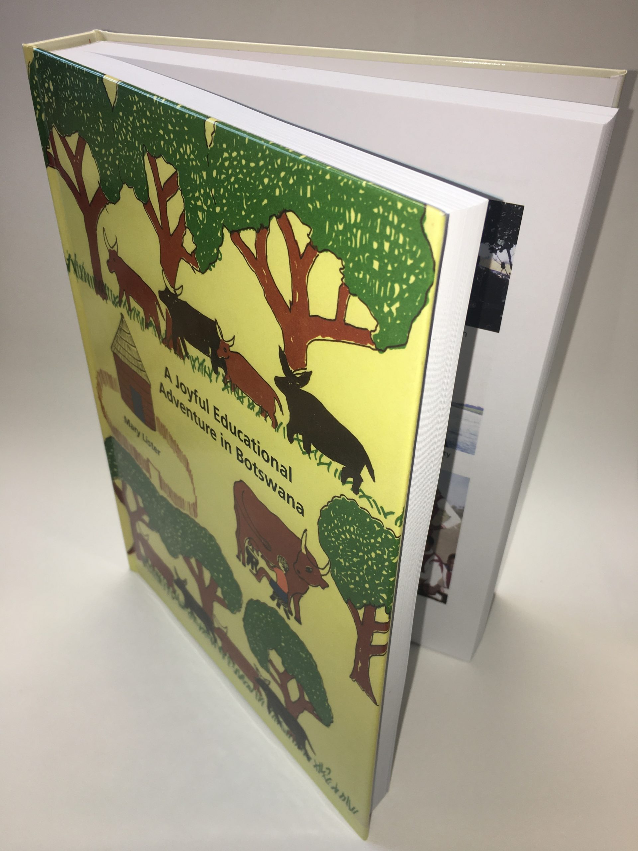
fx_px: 713
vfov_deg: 61.7
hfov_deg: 48.2
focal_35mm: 29
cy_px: 426
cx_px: 319
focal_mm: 4.15
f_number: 2.2
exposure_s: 1/82
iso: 25
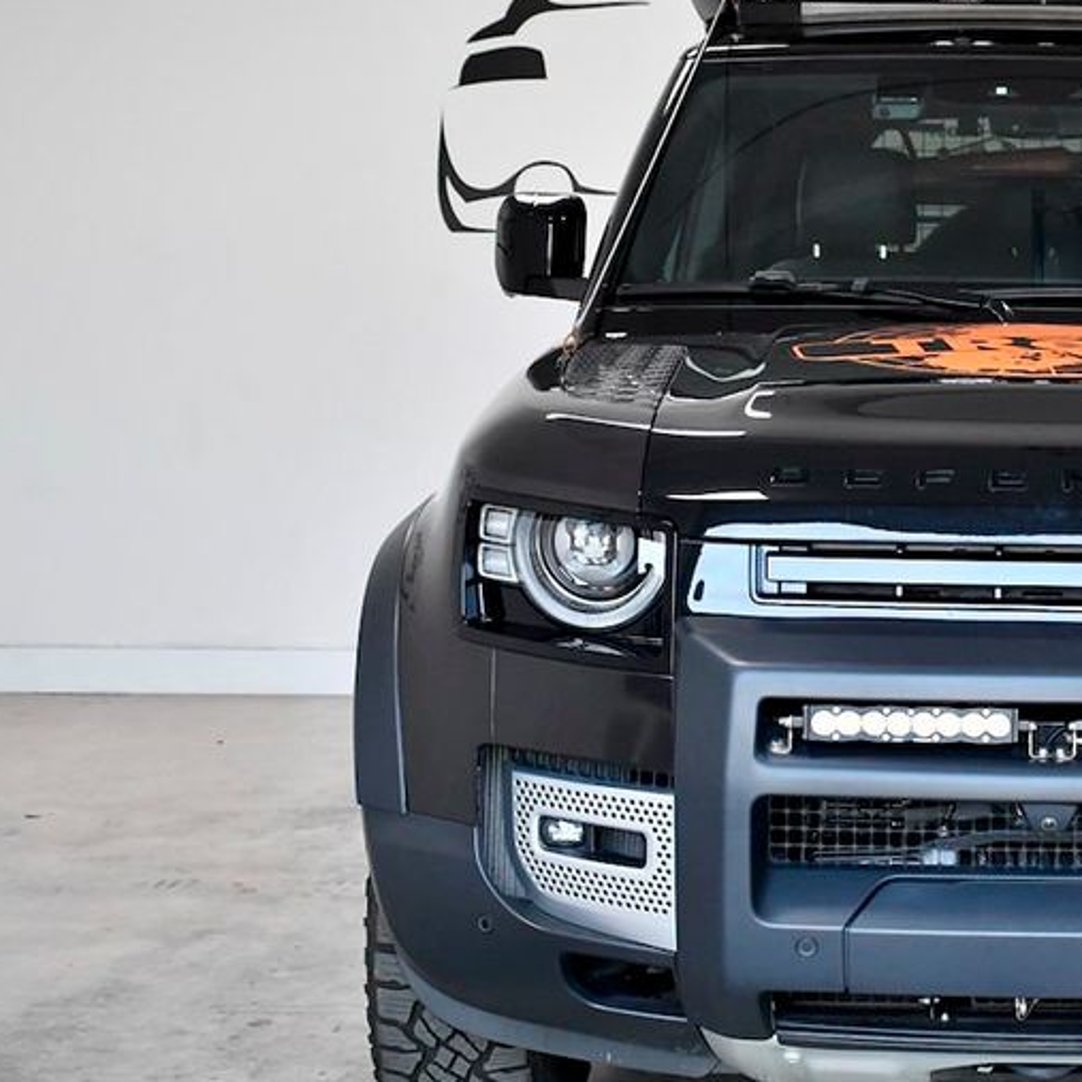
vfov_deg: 21.9
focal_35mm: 79
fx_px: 2794
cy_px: 515
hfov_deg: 21.3
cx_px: 1046
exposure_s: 1/800
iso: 2000
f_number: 4.5
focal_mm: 31
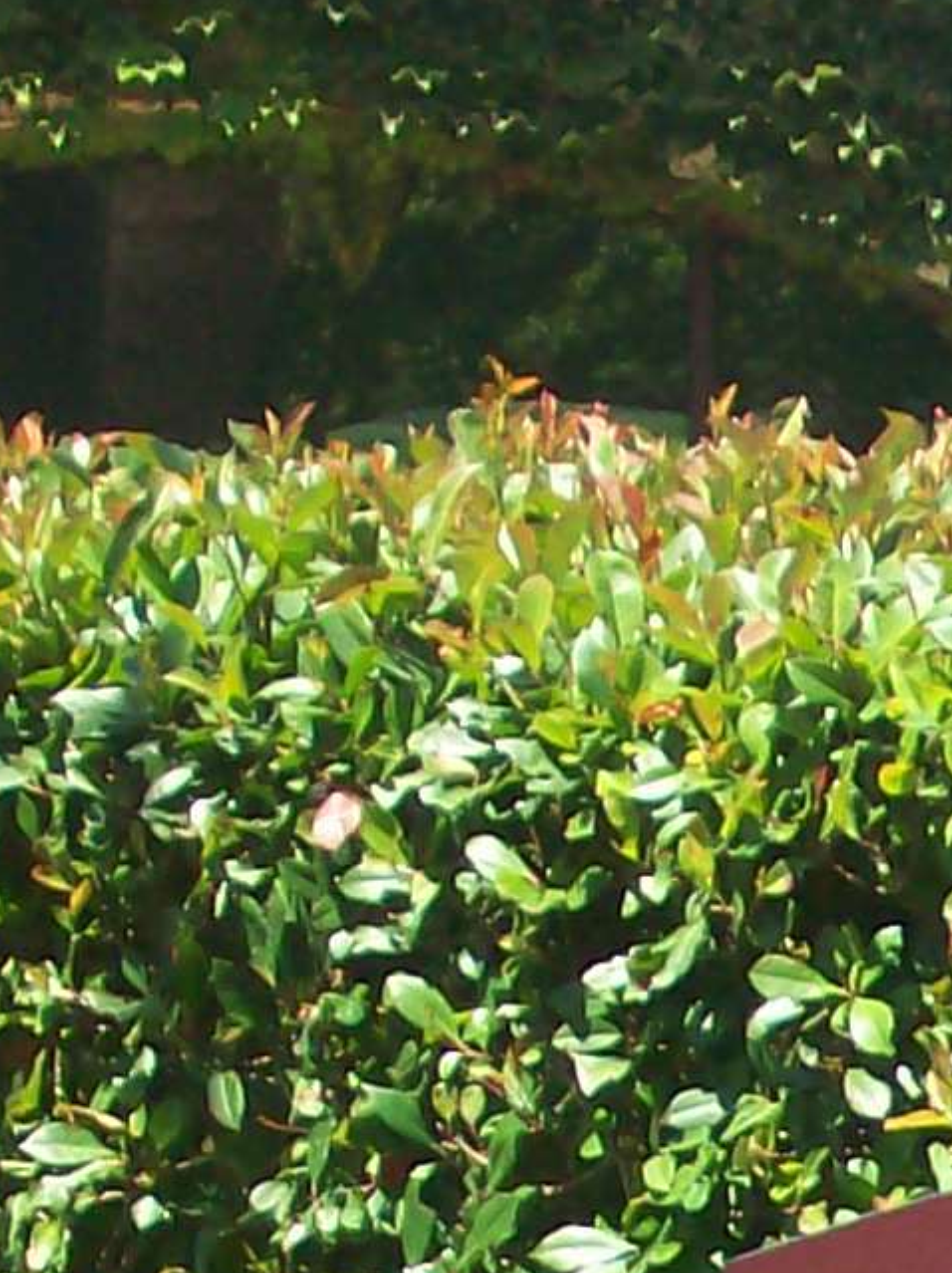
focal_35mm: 312
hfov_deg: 4.7
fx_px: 11460
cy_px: 2124
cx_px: 2037
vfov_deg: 6.3
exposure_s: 1/245
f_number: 3.8
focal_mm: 11.6
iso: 80
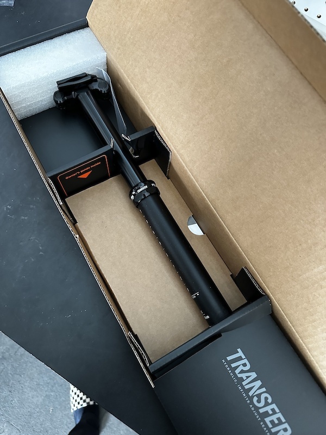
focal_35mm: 24
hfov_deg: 56.8
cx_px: 163
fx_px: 301
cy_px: 218
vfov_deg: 71.6
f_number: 1.78
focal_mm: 6.86
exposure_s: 1/60
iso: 800
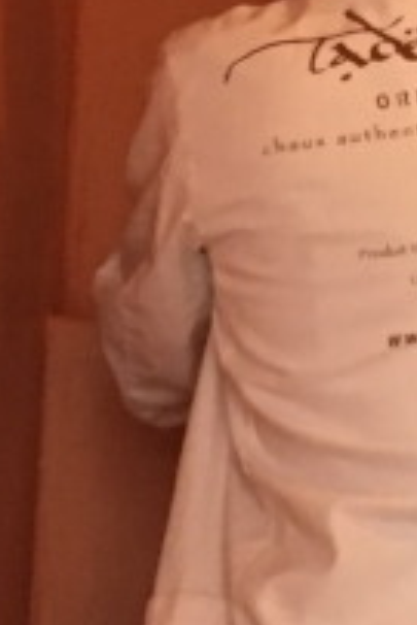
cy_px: 161
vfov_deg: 11.5
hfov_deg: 7.3
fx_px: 3105
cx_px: 924
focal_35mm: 179
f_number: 2.2
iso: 200
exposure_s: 1/33
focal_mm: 4.15
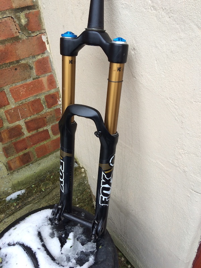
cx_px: 100
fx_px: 225
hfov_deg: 48.2
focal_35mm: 29
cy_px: 134
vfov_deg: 61.7
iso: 32
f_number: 2.2
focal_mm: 4.15
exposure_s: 1/153
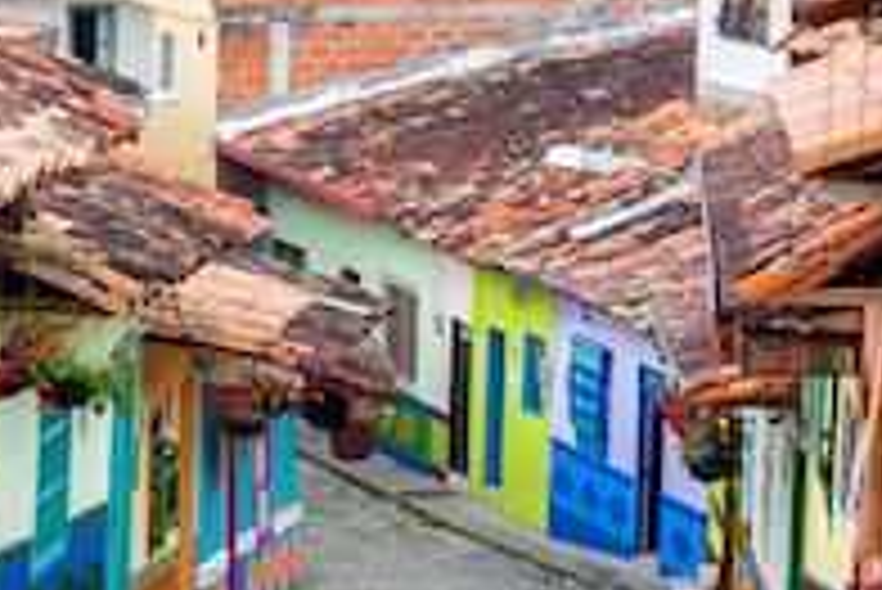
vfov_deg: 8.1
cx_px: 180
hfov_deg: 12.2
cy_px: 734
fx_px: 4094
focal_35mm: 167
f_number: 8
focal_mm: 32
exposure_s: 1/125
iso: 250
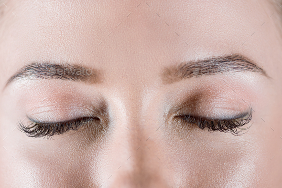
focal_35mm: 105
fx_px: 823
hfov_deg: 19.4
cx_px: 141
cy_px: 94
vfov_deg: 13.1
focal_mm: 105
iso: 100
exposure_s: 1/160
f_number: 6.3
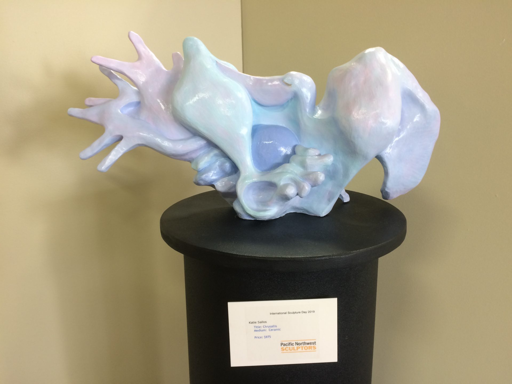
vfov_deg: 48.2
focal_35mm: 29
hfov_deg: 61.7
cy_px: 192
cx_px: 256
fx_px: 429
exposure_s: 1/30
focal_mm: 4.15
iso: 64
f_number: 2.2
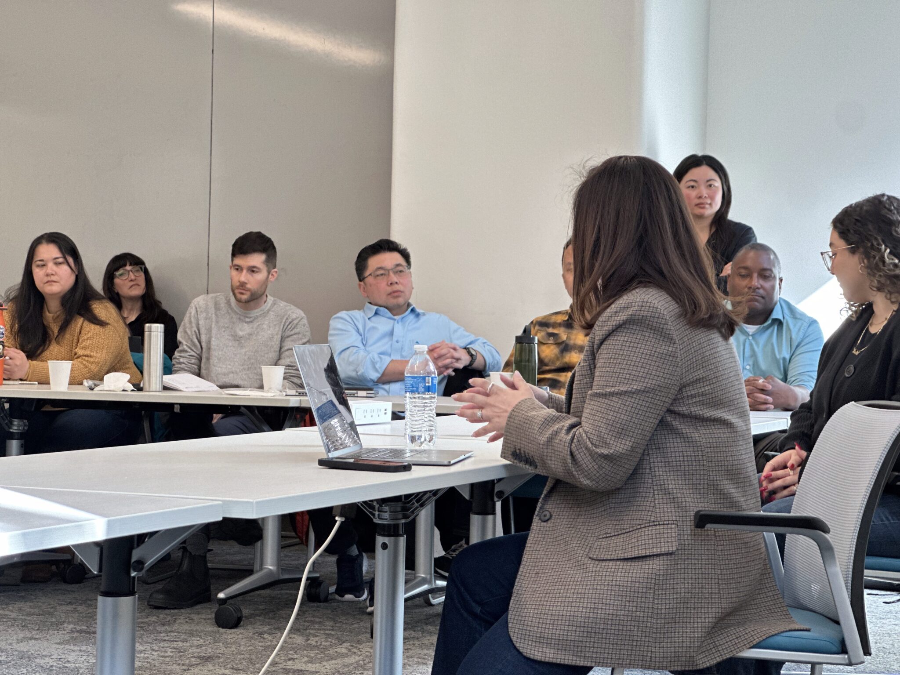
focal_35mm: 77
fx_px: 2002
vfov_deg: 19.1
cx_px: 450
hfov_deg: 25.3
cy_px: 338
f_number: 2.8
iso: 200
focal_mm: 9
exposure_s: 1/90
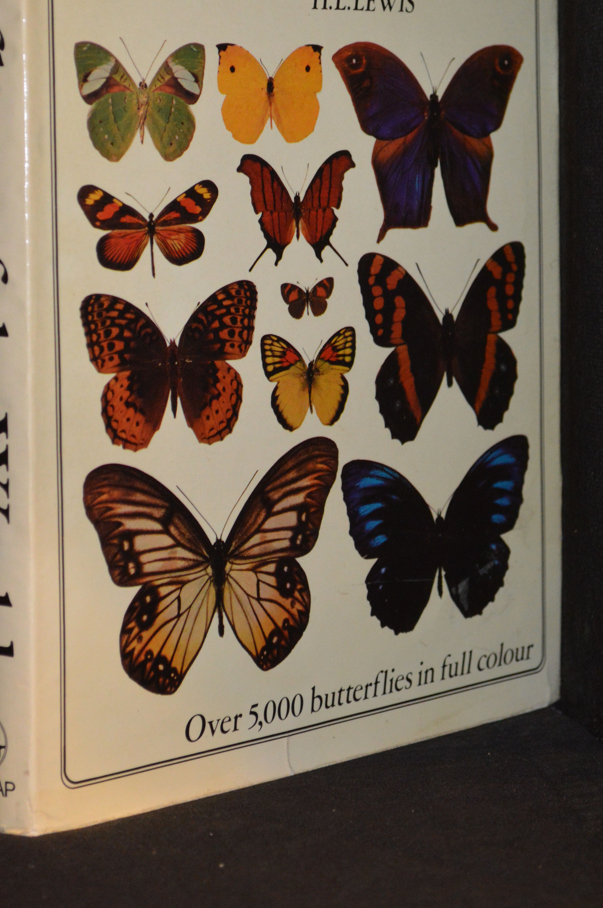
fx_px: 2492
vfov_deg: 20.5
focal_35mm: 99
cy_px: 264
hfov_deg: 13.8
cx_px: 276
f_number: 5.3
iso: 1600
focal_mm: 46
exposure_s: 1/60
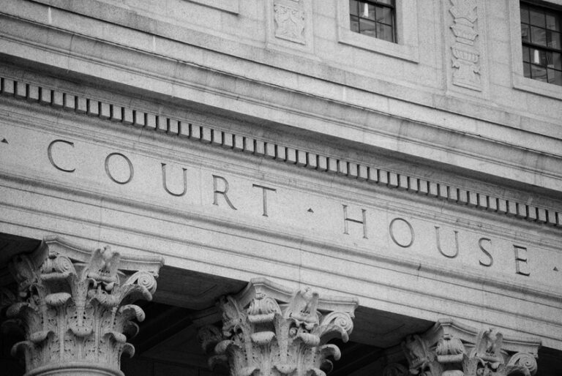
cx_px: 281
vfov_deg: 7.6
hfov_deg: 11.4
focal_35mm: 180
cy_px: 188
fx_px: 2813
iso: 200
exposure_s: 1/200
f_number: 4.8
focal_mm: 120
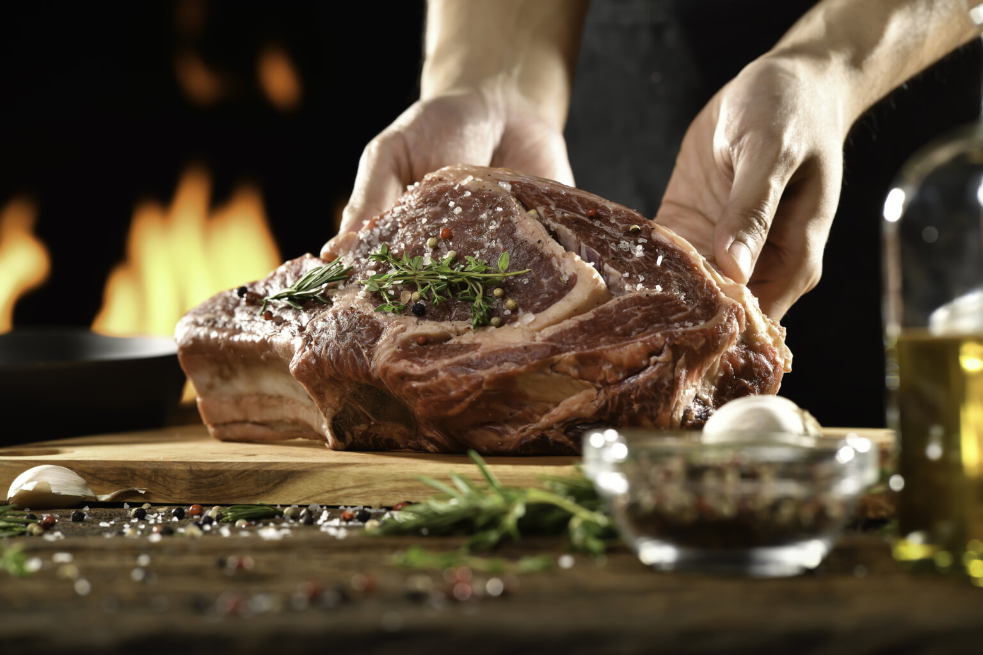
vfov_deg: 13.0
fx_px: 2867
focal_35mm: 105
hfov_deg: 19.5
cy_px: 328
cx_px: 492
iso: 100
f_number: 5.6
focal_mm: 105
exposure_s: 1/50
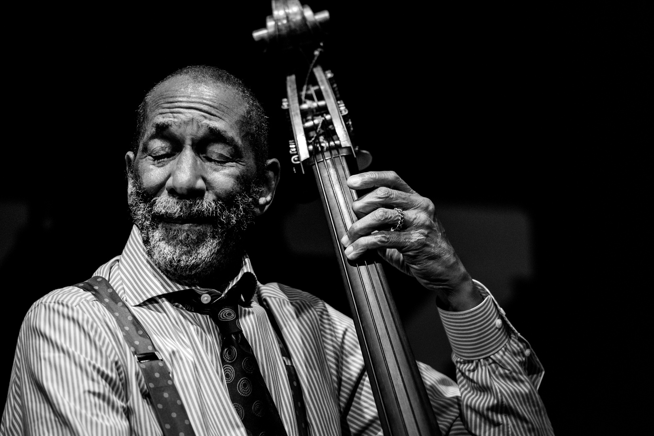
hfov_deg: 10.3
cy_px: 218
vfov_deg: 6.9
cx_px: 327
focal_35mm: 200
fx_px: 3634
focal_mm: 200
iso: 3200
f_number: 4
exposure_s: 1/200
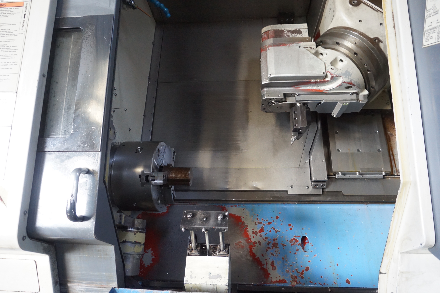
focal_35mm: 24
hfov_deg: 73.8
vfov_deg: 53.1
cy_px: 146
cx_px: 220
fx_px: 293
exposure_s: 1/160
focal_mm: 16
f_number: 3.5
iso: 2000
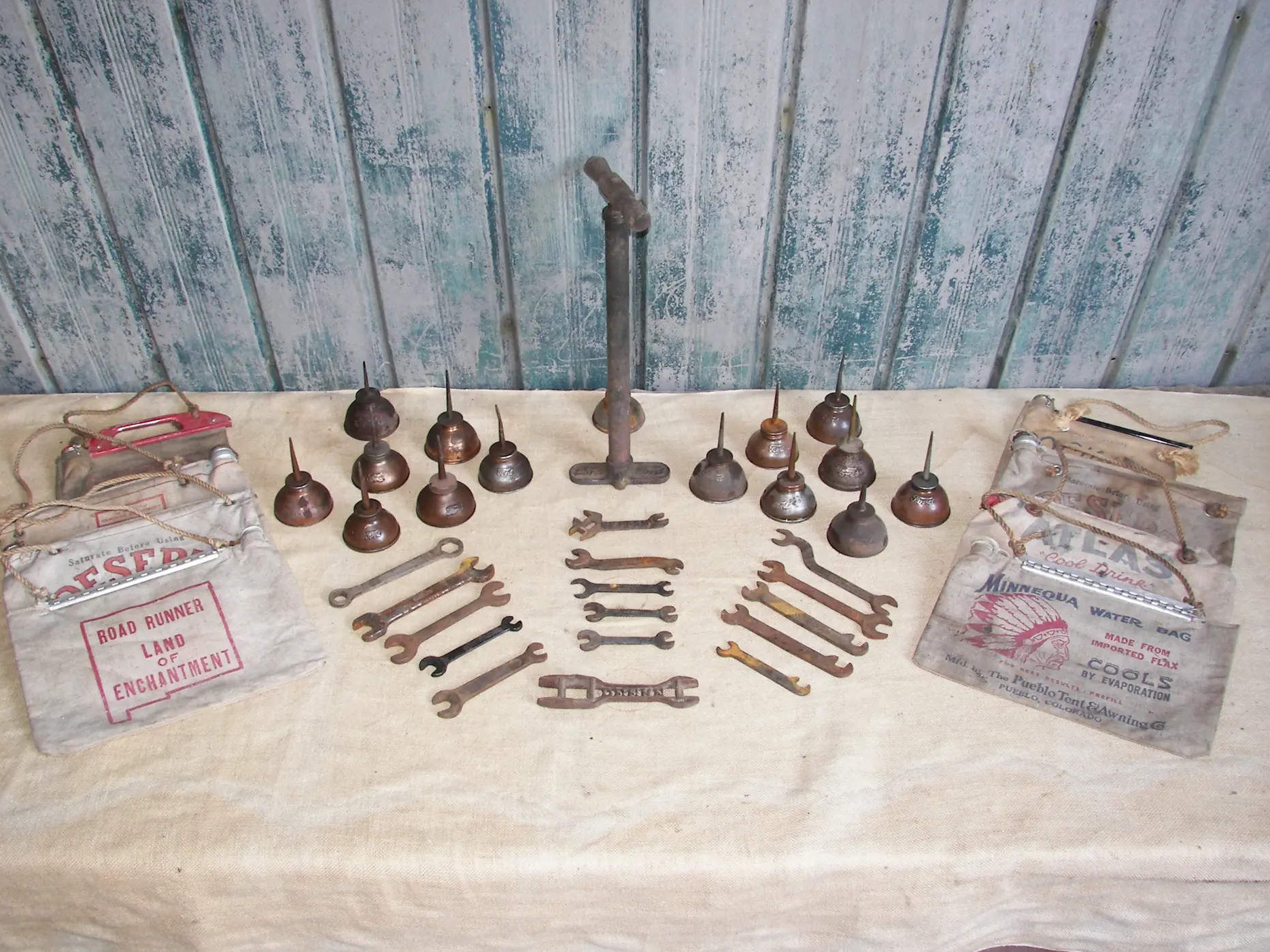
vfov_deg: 38.7
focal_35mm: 37
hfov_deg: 50.1
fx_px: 1357
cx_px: 626
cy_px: 483
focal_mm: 6
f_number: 2.8
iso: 100
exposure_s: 1/30
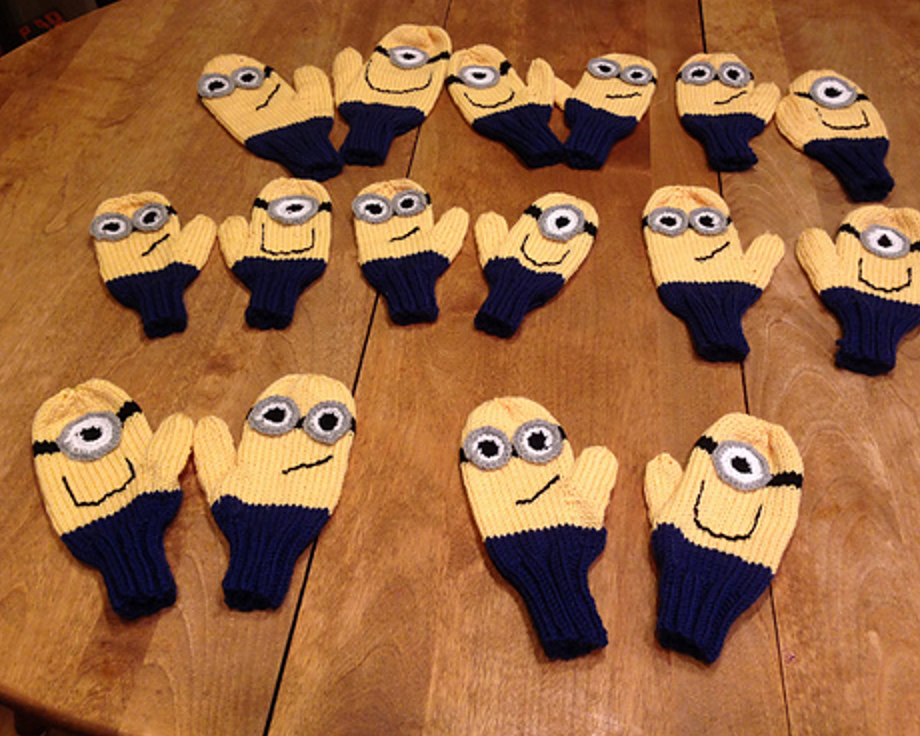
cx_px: 490
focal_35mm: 35
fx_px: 953
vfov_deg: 42.2
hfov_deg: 51.5
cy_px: 363
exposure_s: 1/20
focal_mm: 4.12
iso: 80
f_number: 2.4
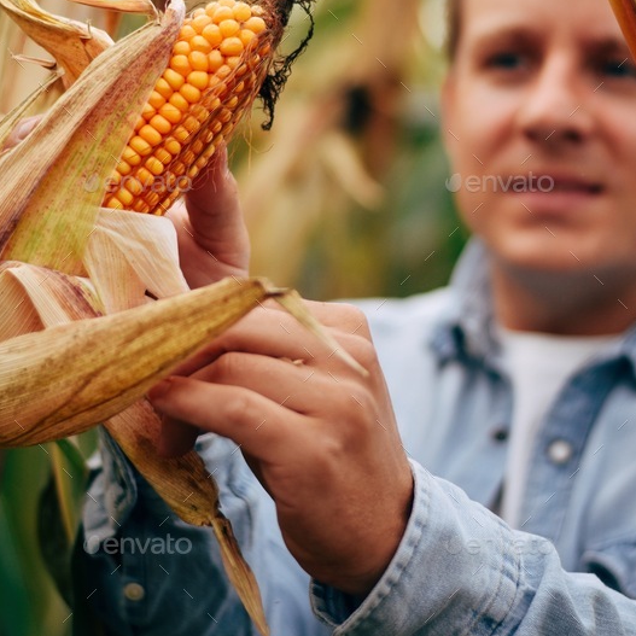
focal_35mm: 107
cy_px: 174
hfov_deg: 16.3
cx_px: 315
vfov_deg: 16.2
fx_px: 2224
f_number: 2
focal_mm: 50
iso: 250
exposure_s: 1/1600
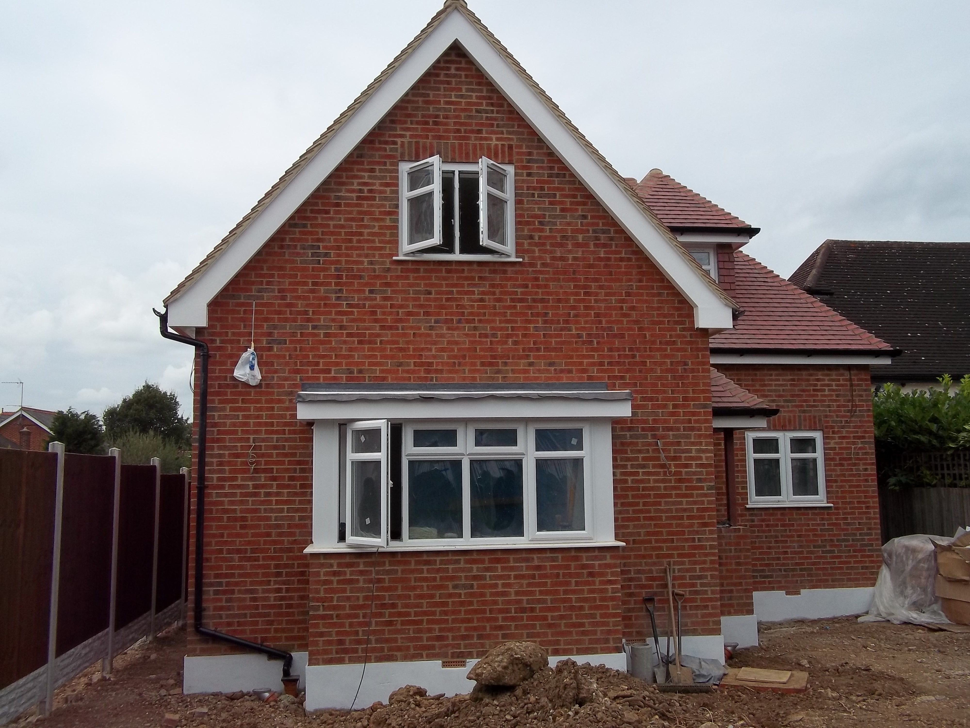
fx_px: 897
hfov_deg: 56.8
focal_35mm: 32
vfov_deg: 44.2
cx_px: 485
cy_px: 364
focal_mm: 5.7
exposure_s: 1/400
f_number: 5.5
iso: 80
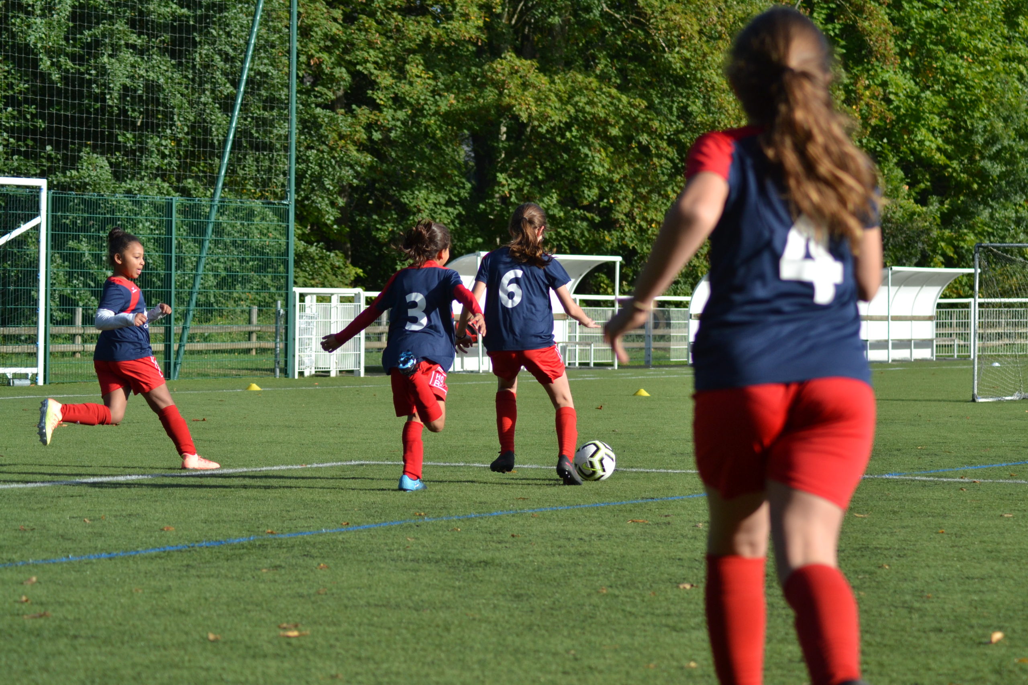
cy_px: 342
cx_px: 514
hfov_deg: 16.7
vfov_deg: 11.1
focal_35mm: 123
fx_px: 3512
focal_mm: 82
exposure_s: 1/1600
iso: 400
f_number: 6.3
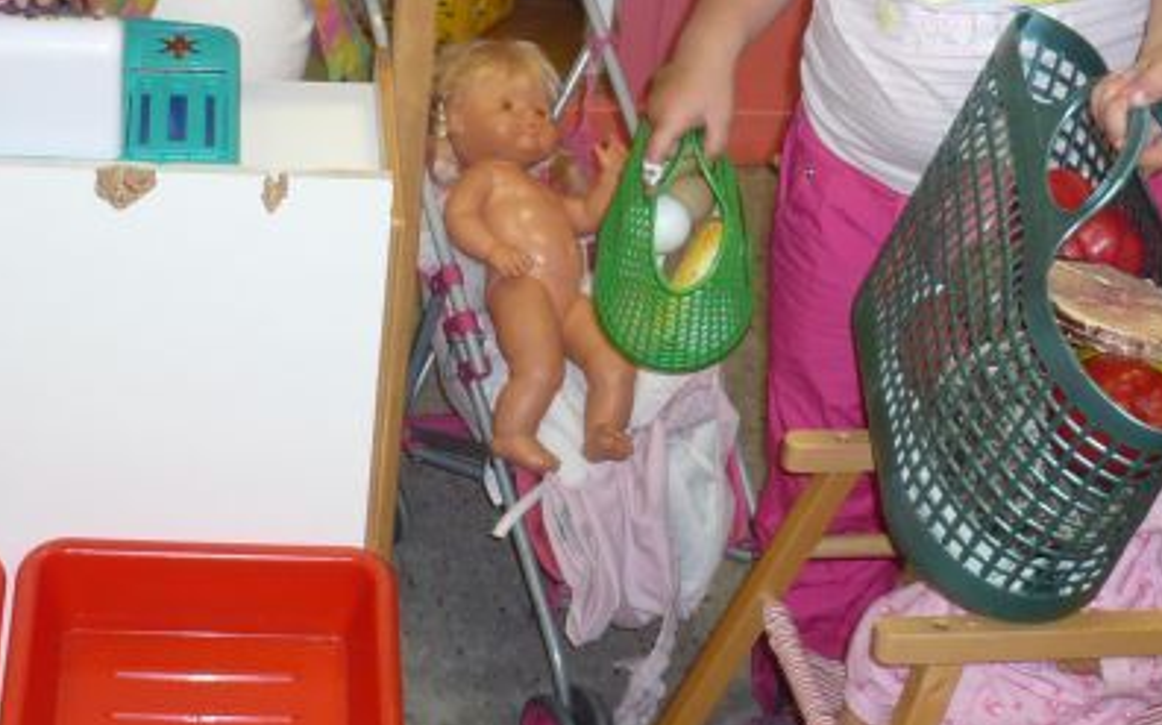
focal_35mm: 75
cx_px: 446
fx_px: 2374
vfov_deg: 16.8
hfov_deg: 27.4
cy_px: -62
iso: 125
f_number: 2.8
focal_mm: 5.8
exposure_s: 1/30
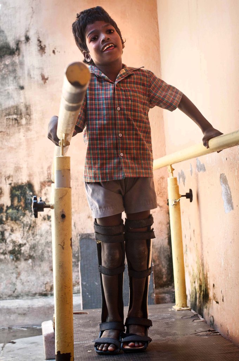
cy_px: 180
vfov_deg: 27.0
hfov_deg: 18.1
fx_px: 749
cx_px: 120
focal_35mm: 75
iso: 400
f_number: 5
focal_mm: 50
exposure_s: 1/250
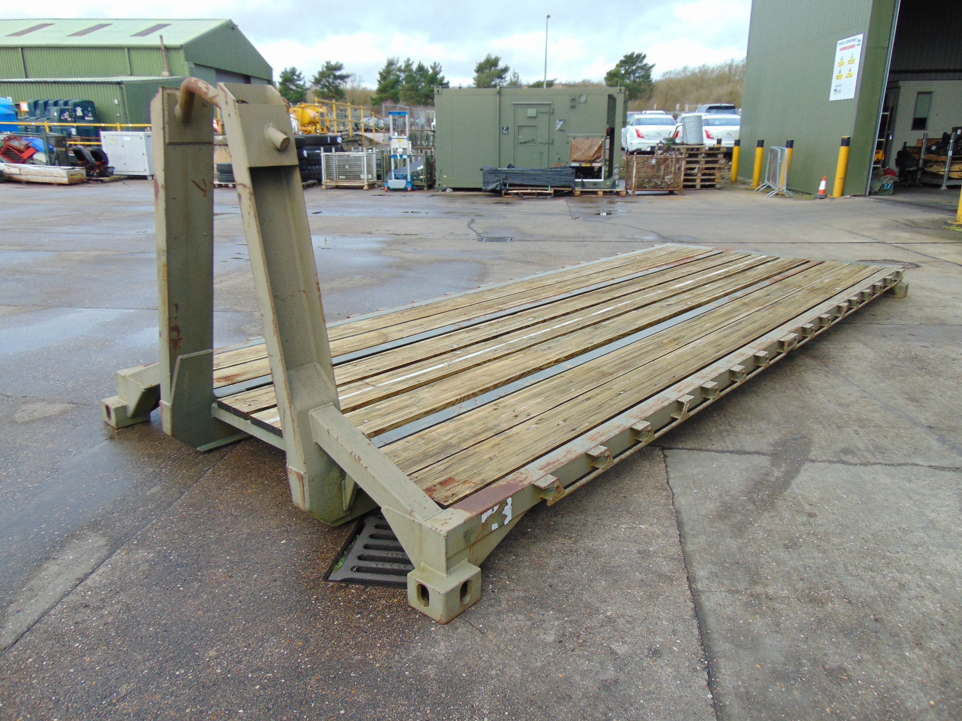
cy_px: 360
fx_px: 695
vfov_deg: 54.9
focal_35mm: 25
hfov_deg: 69.4
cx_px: 481
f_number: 3
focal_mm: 4.5
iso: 80
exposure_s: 1/250
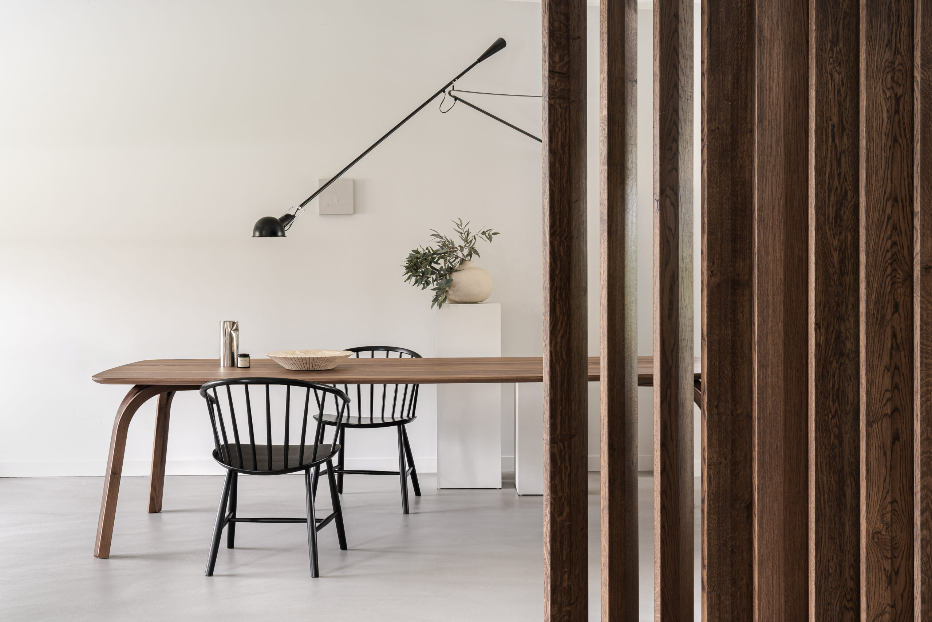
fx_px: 1061
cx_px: 466
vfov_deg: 32.6
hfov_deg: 47.4
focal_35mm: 41
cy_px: 311
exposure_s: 1.3
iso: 200
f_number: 11
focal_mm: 41
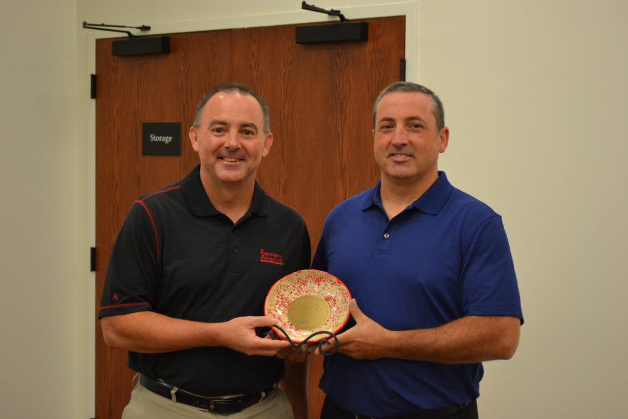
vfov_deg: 18.9
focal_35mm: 72
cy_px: 210
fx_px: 1256
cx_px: 314
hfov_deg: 28.1
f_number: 5.3
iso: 1400
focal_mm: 48
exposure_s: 1/60
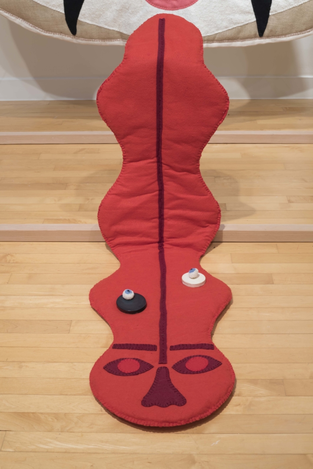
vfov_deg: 39.6
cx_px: 156
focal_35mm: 50
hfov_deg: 27.0
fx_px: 651
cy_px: 234
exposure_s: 1/1.67
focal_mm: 50
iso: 400
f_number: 11
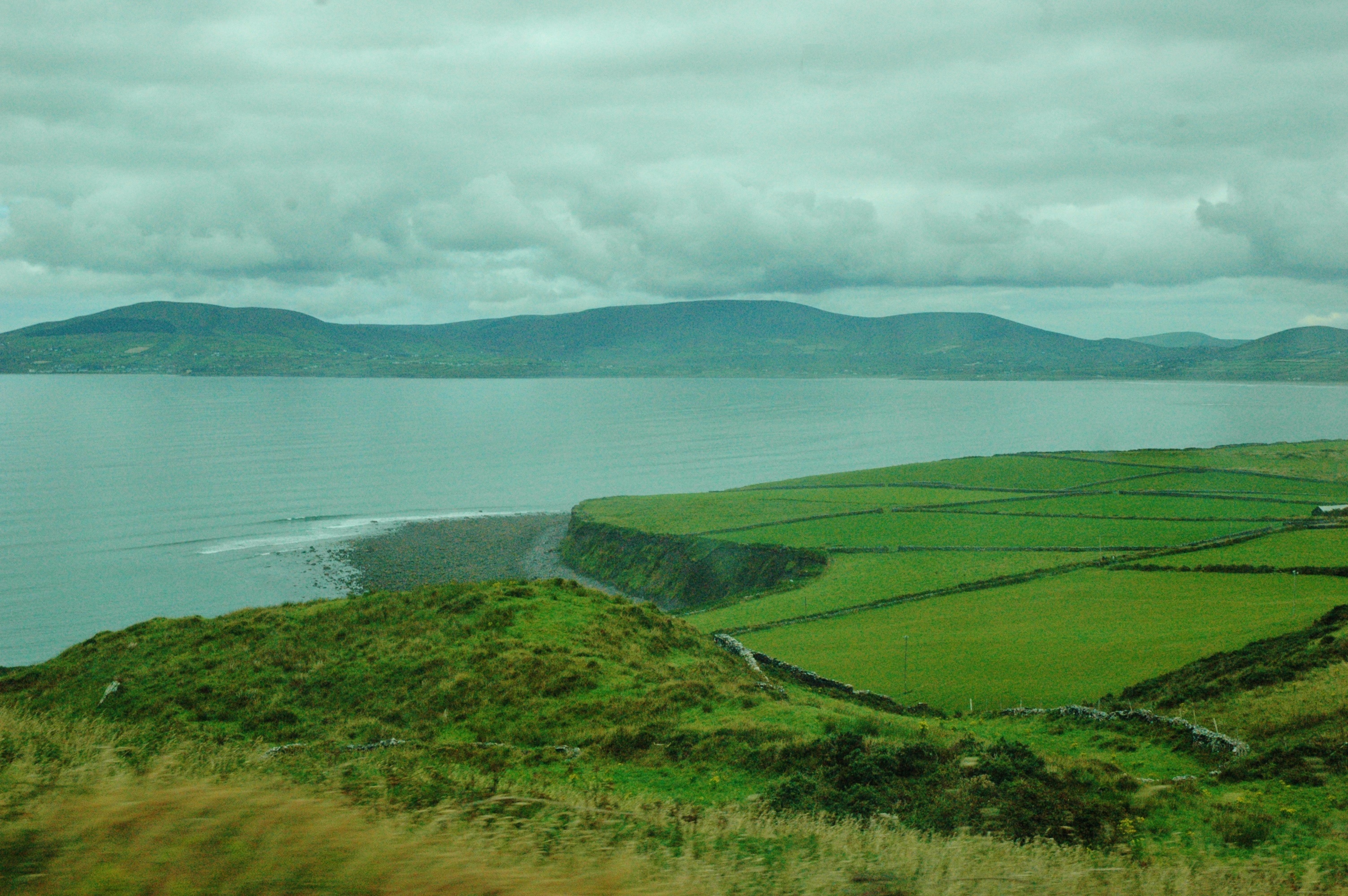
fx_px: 2132
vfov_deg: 23.7
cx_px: 674
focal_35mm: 57
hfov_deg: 35.1
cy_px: 448
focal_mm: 38
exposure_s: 1/320
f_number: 9
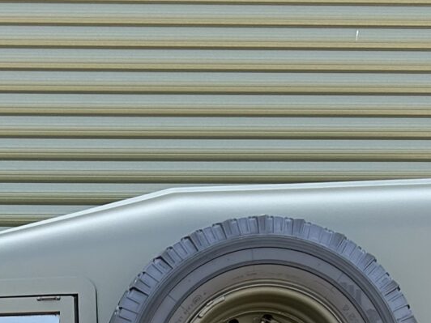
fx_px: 1556
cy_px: 641
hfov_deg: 15.7
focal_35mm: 125
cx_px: 96
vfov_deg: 10.8
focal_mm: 5.7
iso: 40
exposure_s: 1/290
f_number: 1.5
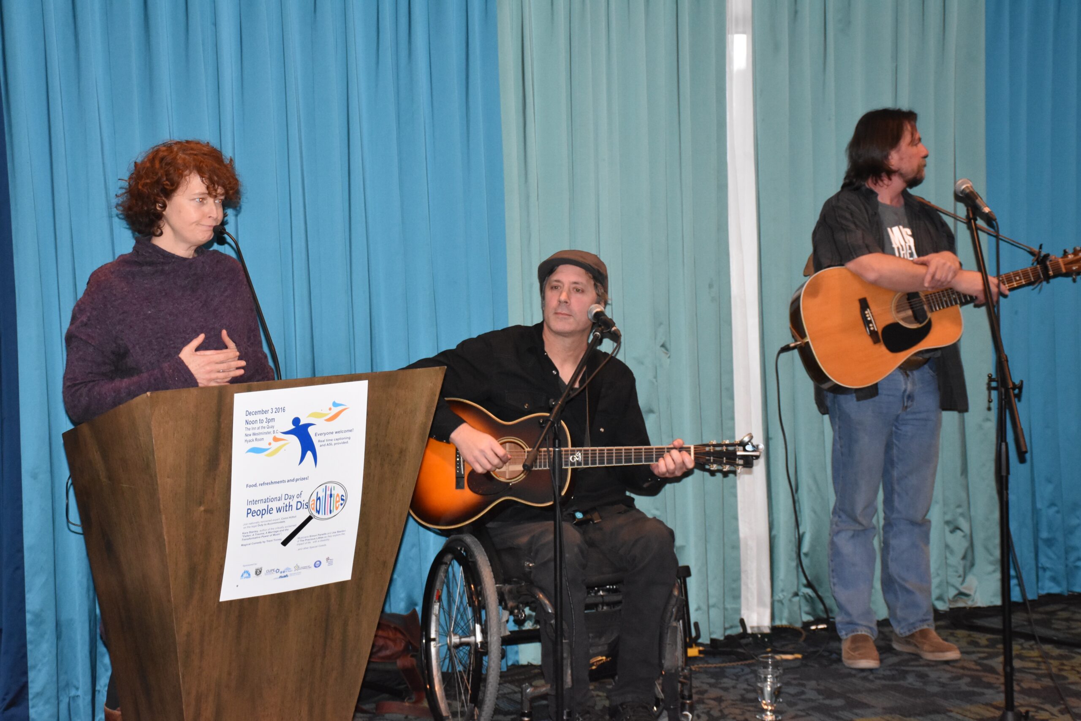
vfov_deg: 18.9
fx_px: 2162
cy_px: 360
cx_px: 540
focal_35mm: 72
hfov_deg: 28.1
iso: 2500
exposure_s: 1/60
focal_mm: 48
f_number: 6.3
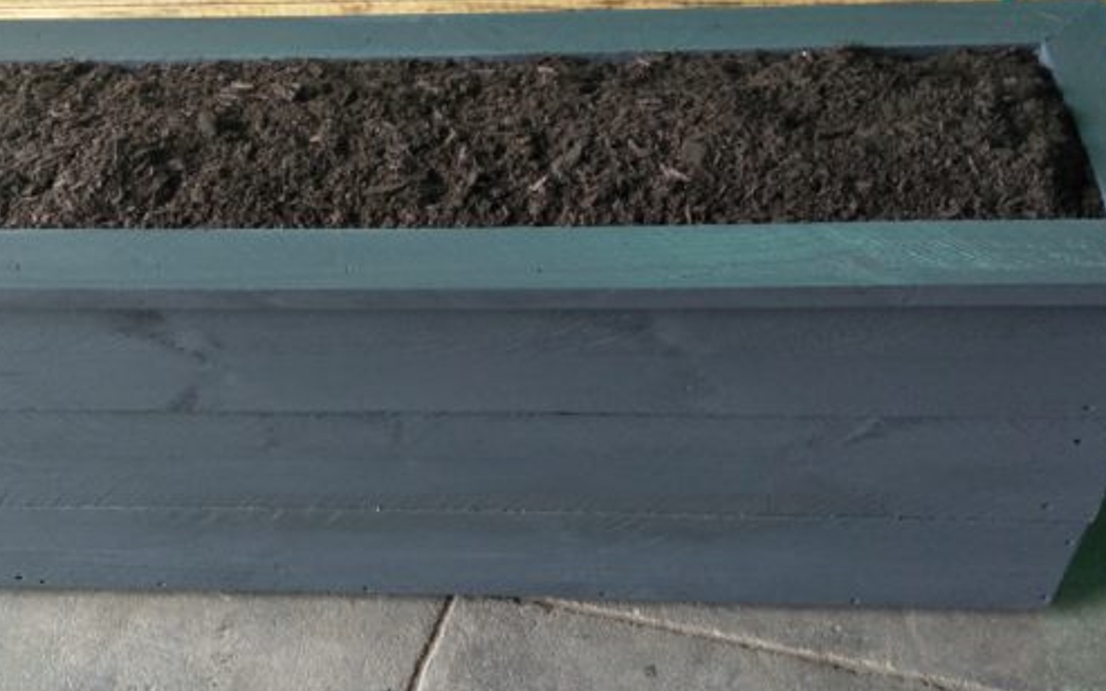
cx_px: 453
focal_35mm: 33
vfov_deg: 38.3
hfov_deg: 57.8
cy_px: 350
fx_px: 995
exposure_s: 1/33
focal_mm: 3.46
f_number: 2.2
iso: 96
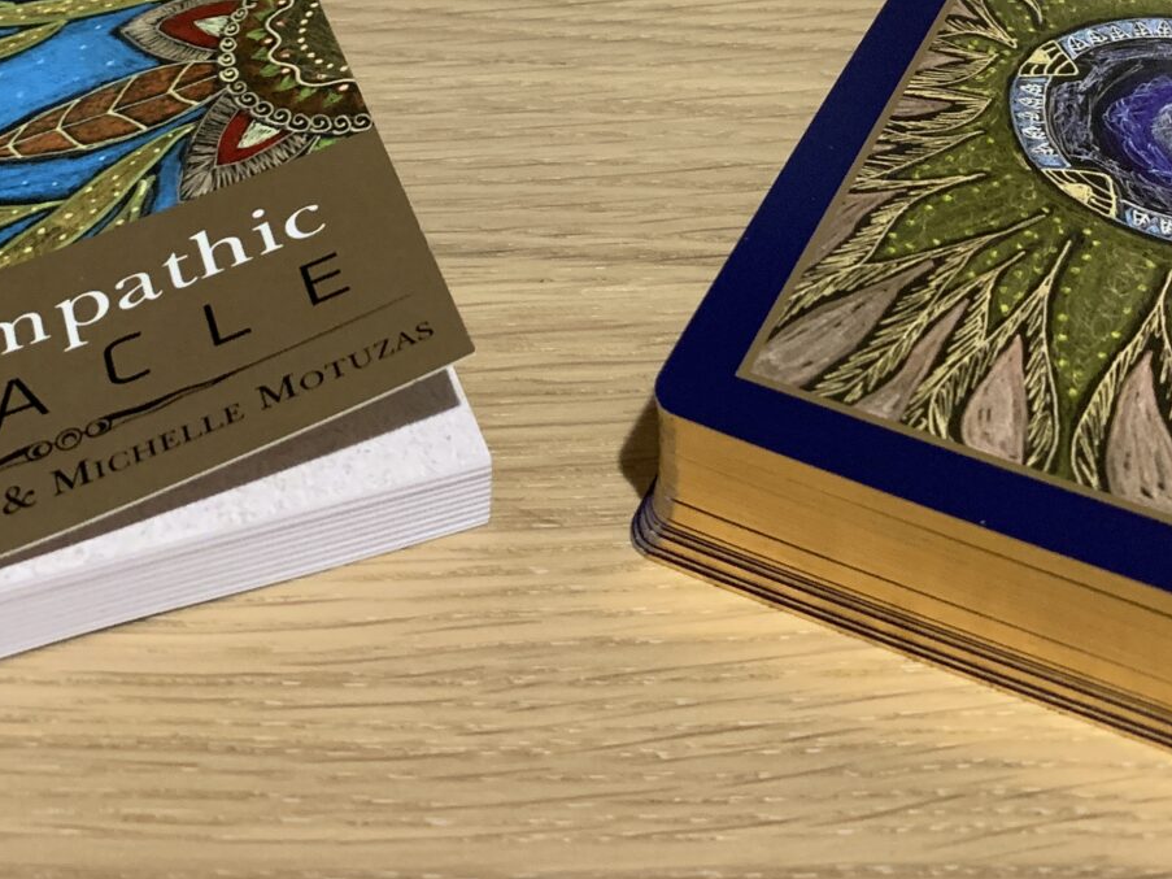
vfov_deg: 23.2
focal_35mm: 59
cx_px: 592
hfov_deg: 32.7
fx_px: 1997
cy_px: -105
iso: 320
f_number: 1.8
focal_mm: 4.25
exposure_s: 1/25
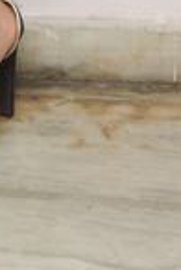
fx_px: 1846
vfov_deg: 7.6
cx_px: -58
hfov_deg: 5.6
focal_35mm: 246
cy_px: -468
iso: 1250
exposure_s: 1/125
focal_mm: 45
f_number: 5
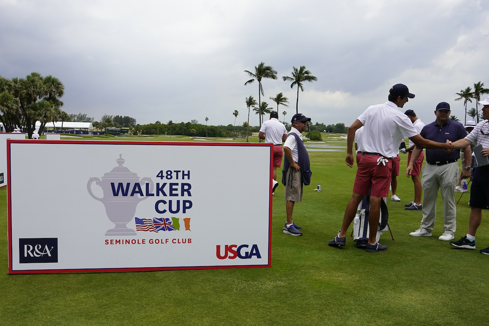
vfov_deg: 36.9
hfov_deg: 53.1
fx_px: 489
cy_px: 163
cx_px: 244
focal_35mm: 36
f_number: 8
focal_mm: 24
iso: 500
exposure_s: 1/1250
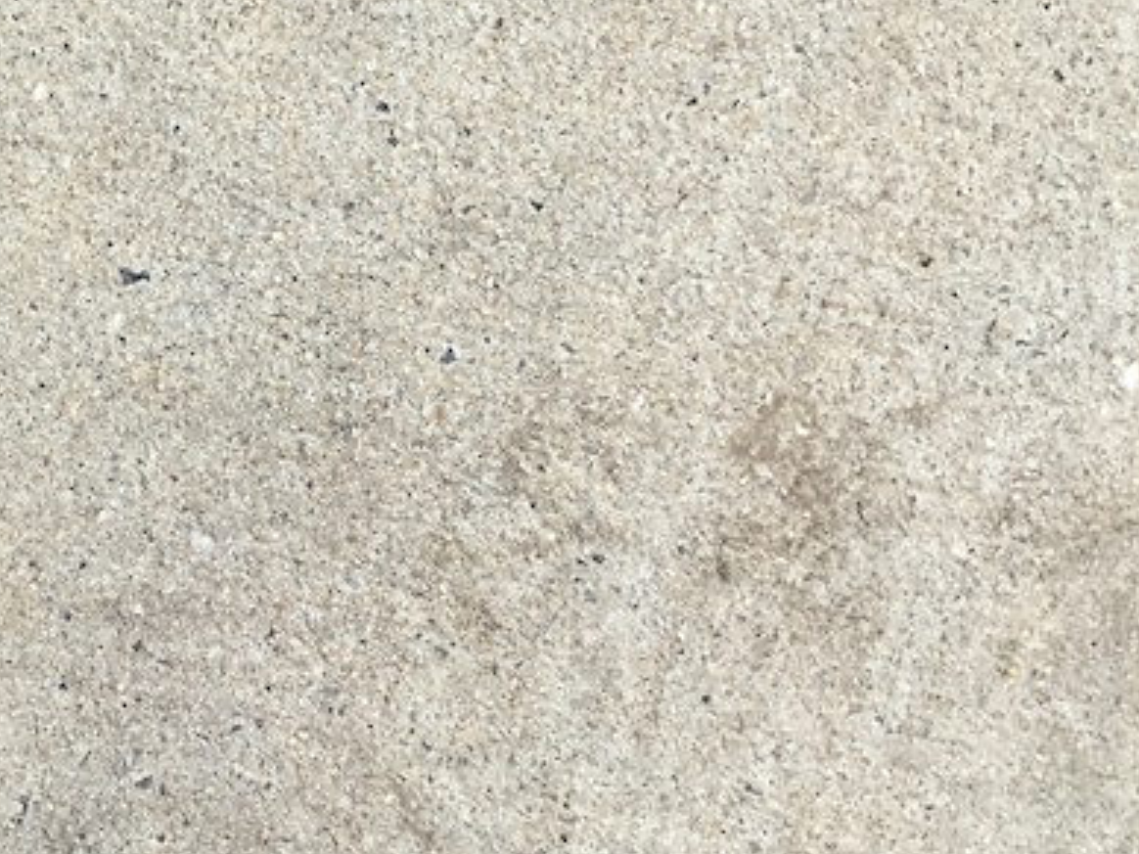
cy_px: 188
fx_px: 2106
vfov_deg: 22.7
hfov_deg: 28.3
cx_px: -23
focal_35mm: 64
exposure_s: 1/374
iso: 25
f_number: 2.4
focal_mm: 3.3
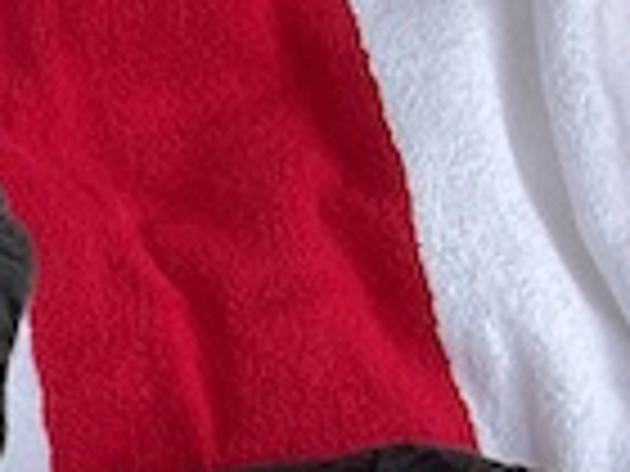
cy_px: 1047
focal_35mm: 166
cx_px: -886
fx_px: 3021
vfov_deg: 8.3
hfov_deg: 10.3
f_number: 1.8
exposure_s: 1/473
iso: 16
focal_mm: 3
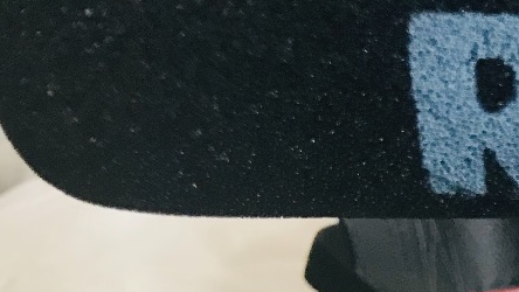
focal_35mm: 99
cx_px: 768
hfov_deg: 19.0
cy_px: 630
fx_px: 1363
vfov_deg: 10.9
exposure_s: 1/30
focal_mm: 3.99
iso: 40
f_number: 1.8
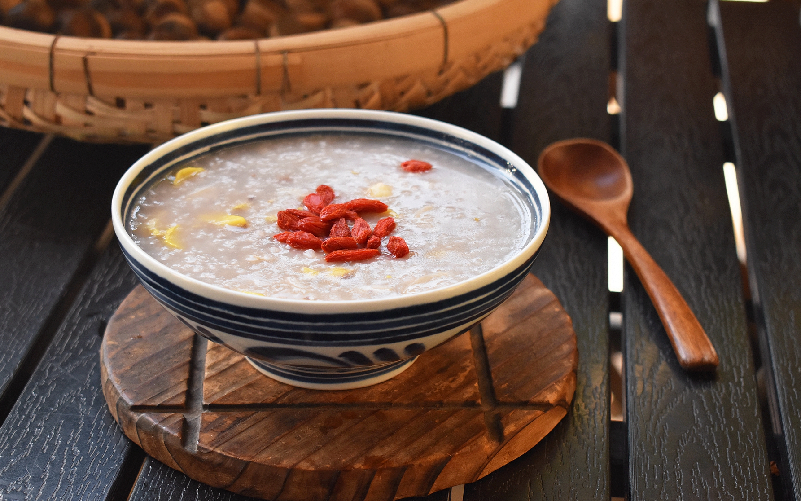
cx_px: 400
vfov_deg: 17.6
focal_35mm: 74
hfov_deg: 27.8
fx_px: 1616
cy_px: 261
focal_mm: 48
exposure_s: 1/125
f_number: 5.3
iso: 800
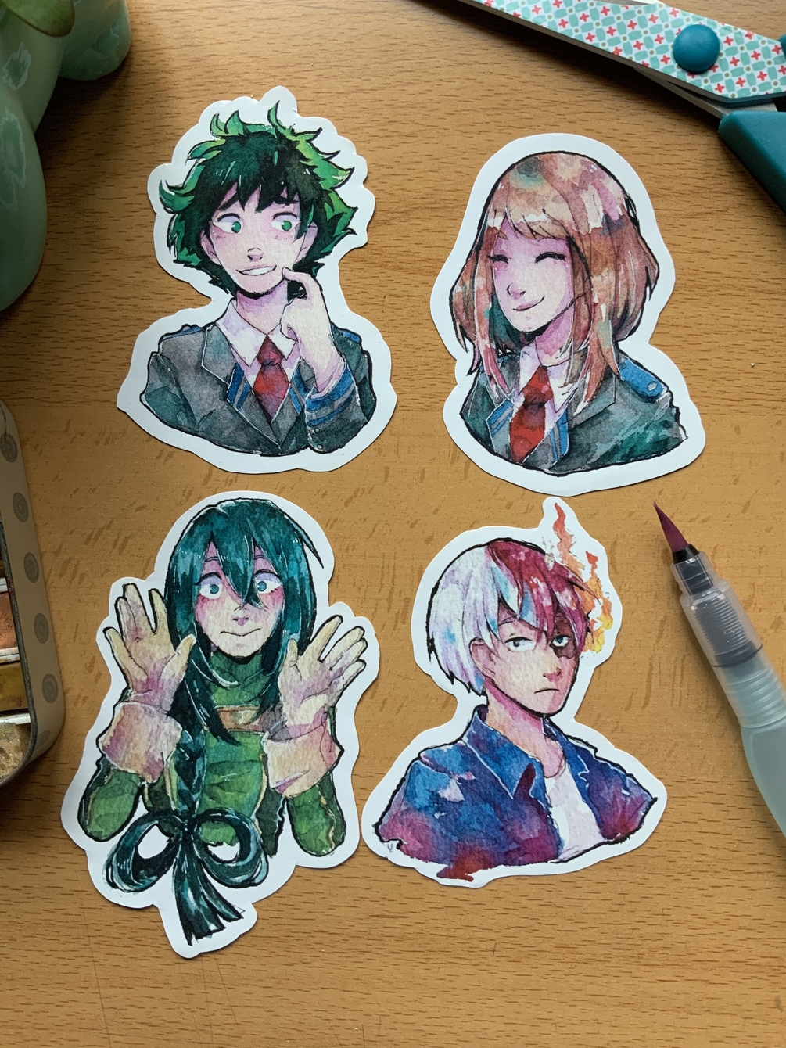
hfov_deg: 48.2
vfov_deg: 61.7
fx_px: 878
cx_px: 393
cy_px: 524
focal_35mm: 29
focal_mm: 3
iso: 64
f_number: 1.8
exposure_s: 1/122
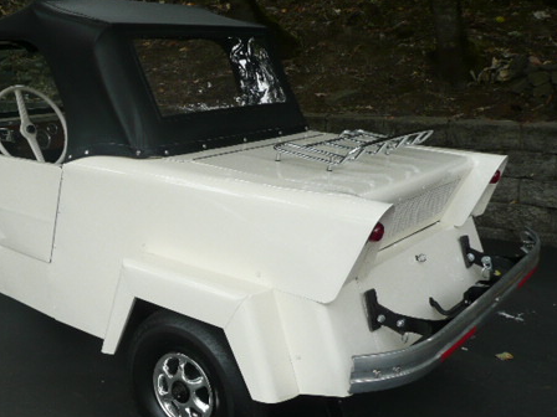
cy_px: 204
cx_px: 175
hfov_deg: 45.9
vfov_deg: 36.0
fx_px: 644
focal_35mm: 40
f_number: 3.3
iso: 100
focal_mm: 4.6
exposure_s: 1/160
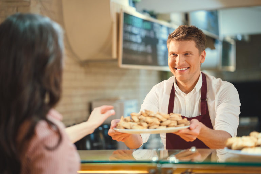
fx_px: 616
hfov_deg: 23.9
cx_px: 130
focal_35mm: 85
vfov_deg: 16.1
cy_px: 87
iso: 800
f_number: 2
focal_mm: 85
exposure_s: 1/320
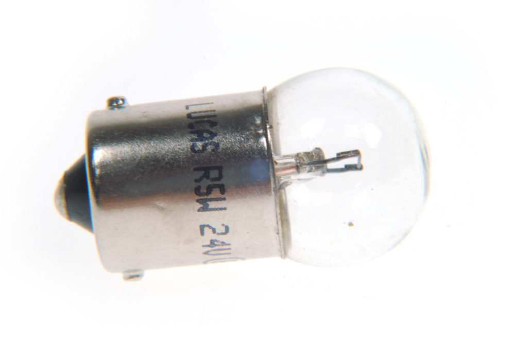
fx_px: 1074
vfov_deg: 18.2
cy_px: 172
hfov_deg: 27.0
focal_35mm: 75
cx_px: 258
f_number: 22
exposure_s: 1/4
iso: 100
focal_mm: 50
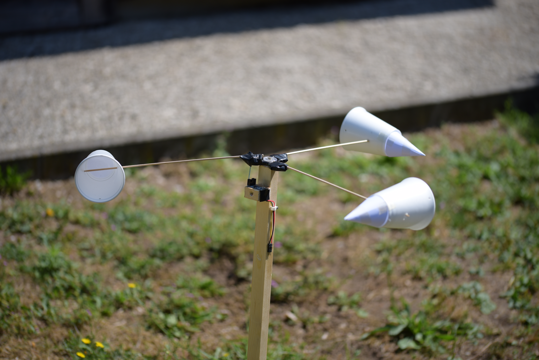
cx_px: 270
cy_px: 180
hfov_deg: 19.4
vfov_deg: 13.1
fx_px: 1573
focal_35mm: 105
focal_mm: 105
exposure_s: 1/2500
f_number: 3
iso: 160
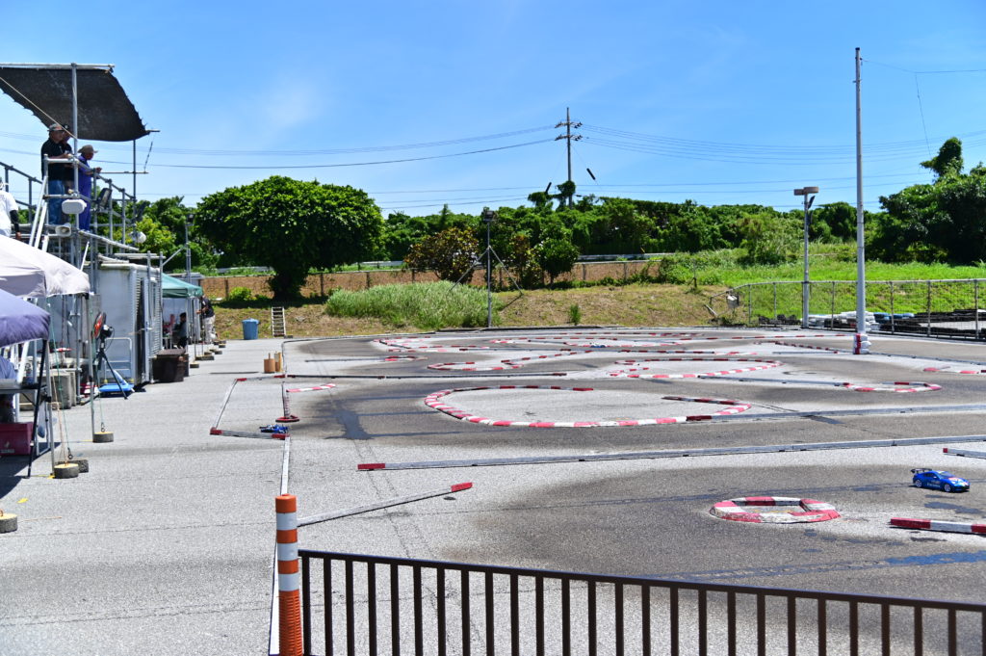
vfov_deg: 33.3
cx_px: 493
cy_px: 328
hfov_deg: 48.5
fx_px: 1095
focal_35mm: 40
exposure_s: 1/1000
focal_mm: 40
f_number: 4
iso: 100
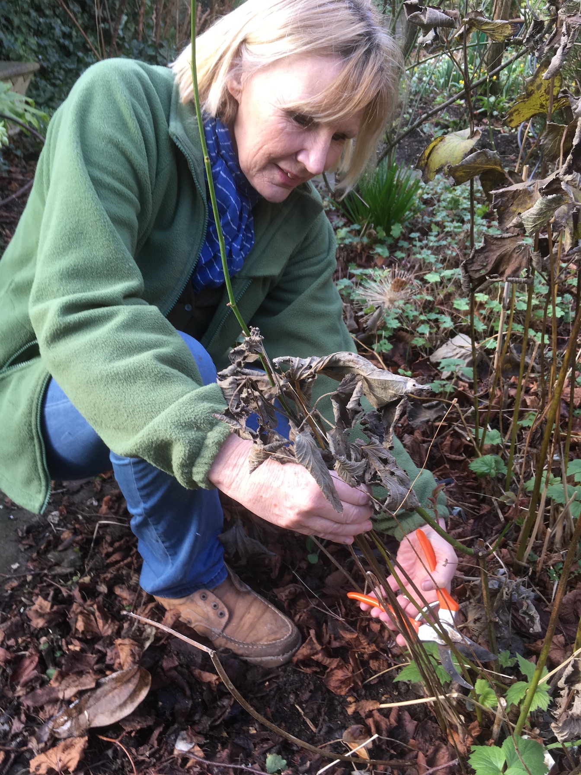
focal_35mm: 29
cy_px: 388
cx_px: 290
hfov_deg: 48.2
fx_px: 649
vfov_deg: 61.7
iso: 25
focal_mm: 4.15
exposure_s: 1/50
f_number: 2.2
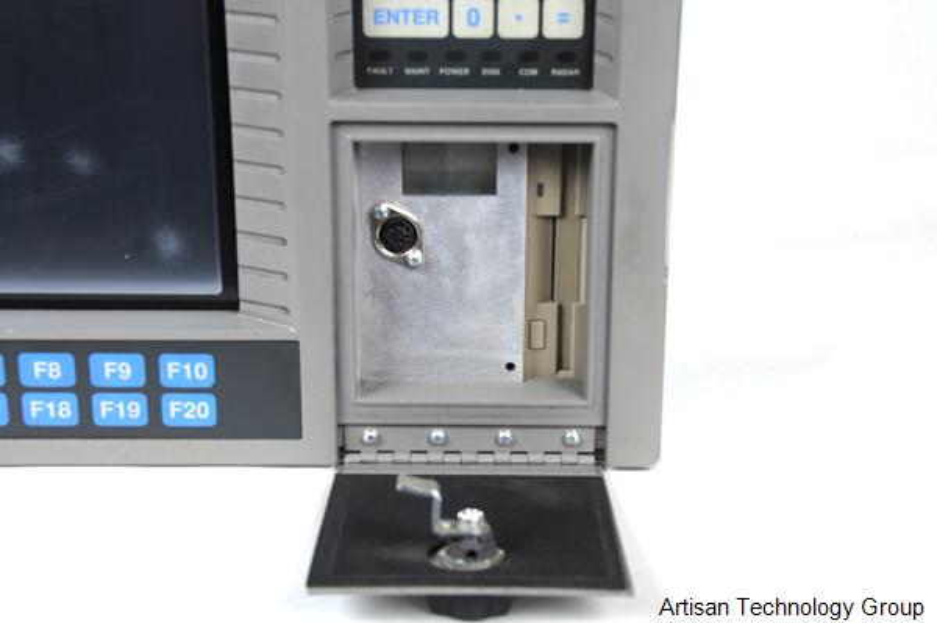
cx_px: 468
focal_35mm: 68
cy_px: 312
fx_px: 1755
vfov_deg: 20.1
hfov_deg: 29.9
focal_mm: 45
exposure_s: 1/200
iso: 200
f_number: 10
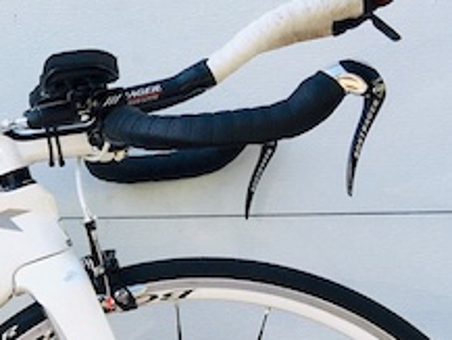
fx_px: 1398
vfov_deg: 13.5
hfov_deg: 16.7
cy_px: 392
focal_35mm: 107
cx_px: -221
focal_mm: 4.15
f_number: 2.2
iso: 25
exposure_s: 1/396
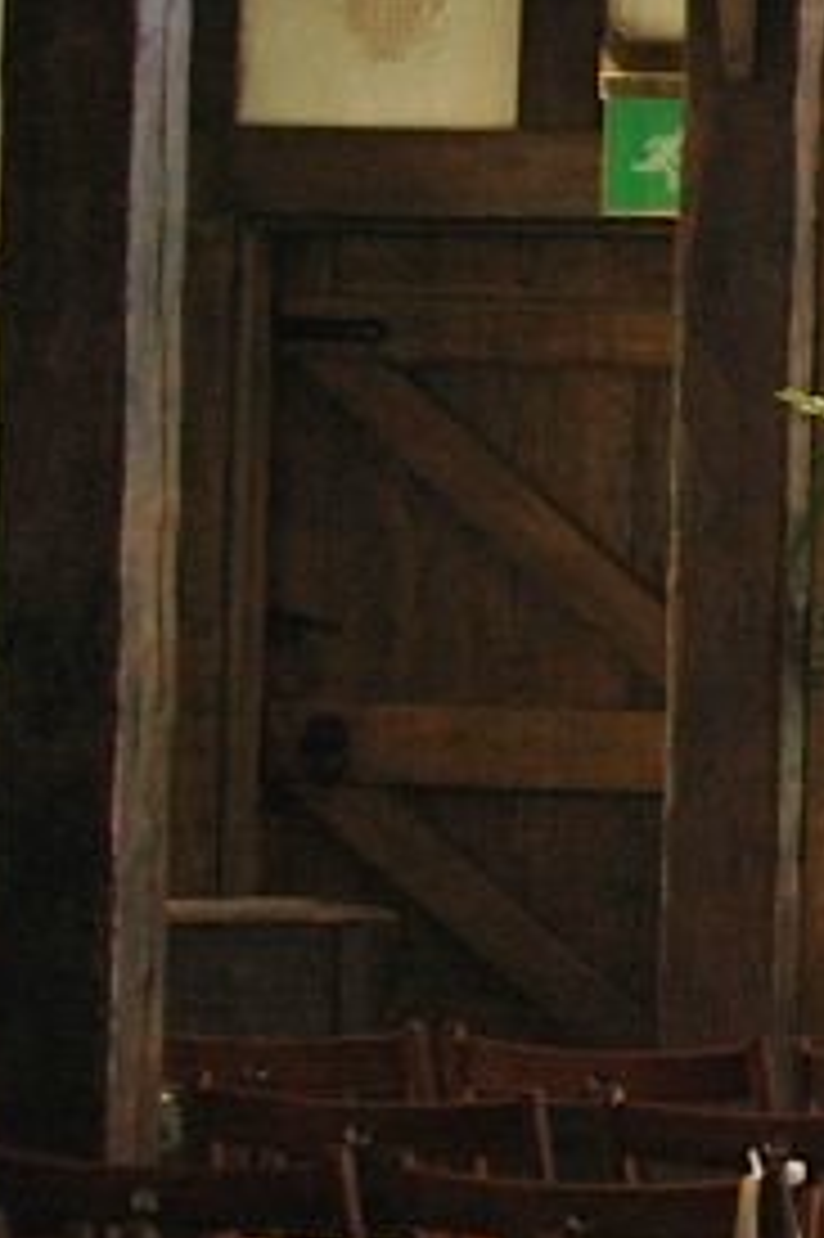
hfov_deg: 6.8
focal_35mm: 183
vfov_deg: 11.2
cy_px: 308
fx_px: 6290
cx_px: 2431
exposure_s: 1/60
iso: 200
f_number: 4
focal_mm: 28
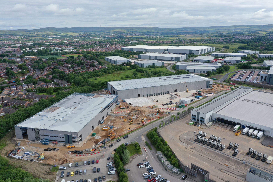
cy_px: 91
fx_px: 212
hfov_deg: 65.5
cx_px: 136
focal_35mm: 28
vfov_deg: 46.4
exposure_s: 1/240
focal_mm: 10.26
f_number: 7.1
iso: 100
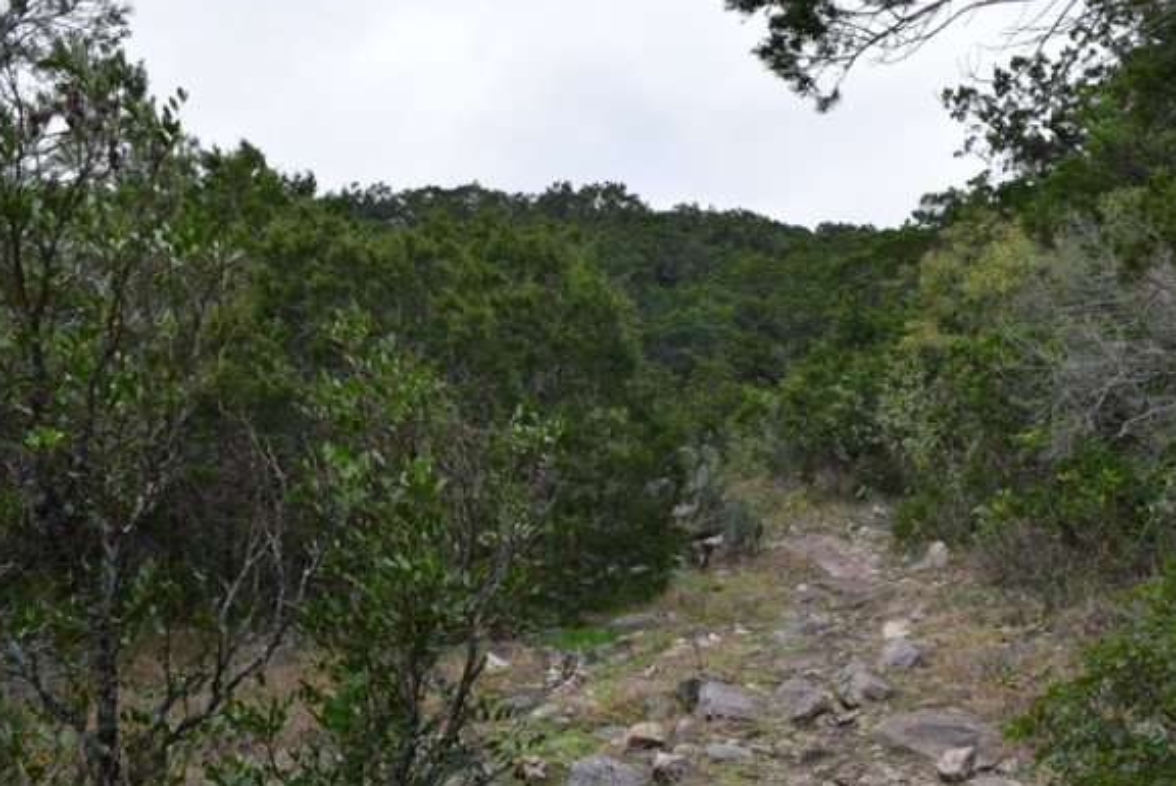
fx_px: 1308
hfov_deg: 48.1
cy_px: 405
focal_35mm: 40
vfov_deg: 33.5
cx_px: 708
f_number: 10
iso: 400
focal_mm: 20
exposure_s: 1/200
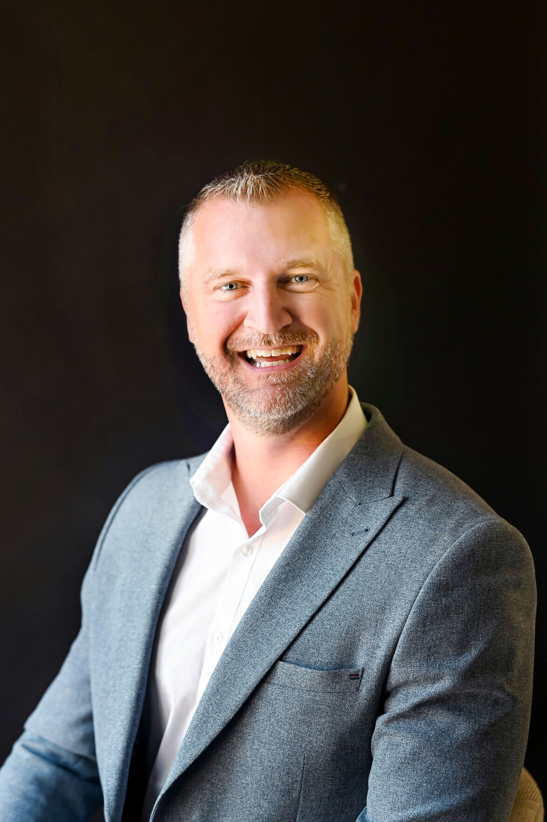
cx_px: 274
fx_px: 1940
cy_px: 411
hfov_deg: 16.0
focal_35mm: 85
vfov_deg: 23.9
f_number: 3.2
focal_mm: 85
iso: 640
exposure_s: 1/160
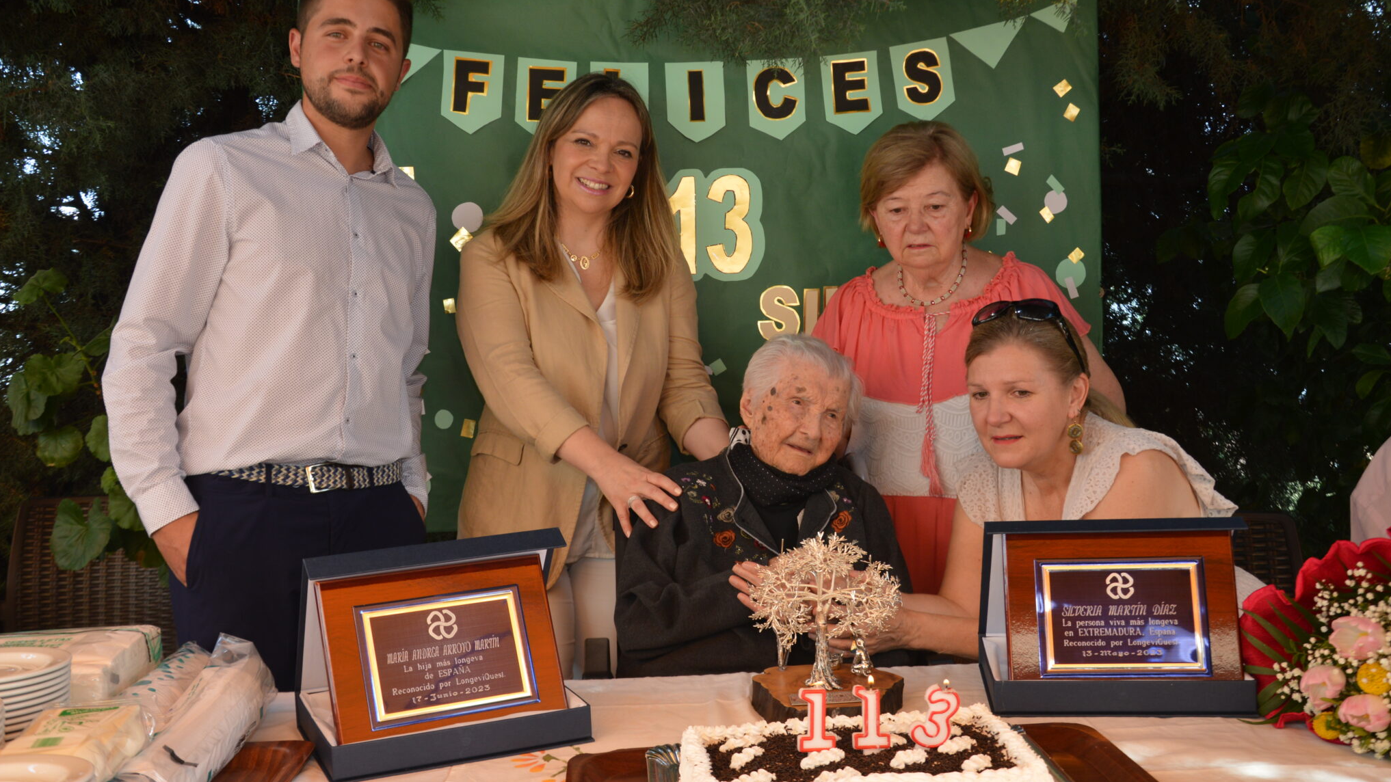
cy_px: 403
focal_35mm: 40
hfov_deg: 51.0
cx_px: 694
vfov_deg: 30.0
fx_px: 1458
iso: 250
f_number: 5.6
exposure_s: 1/125
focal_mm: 25
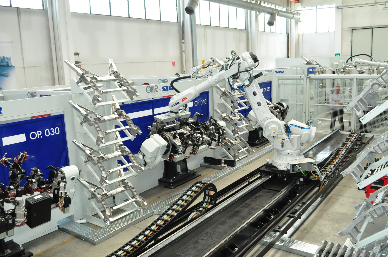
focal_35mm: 33
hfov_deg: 57.3
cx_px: 194
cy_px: 128
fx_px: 355
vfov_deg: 39.9
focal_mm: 22
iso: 2000
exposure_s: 1/200
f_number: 5.6
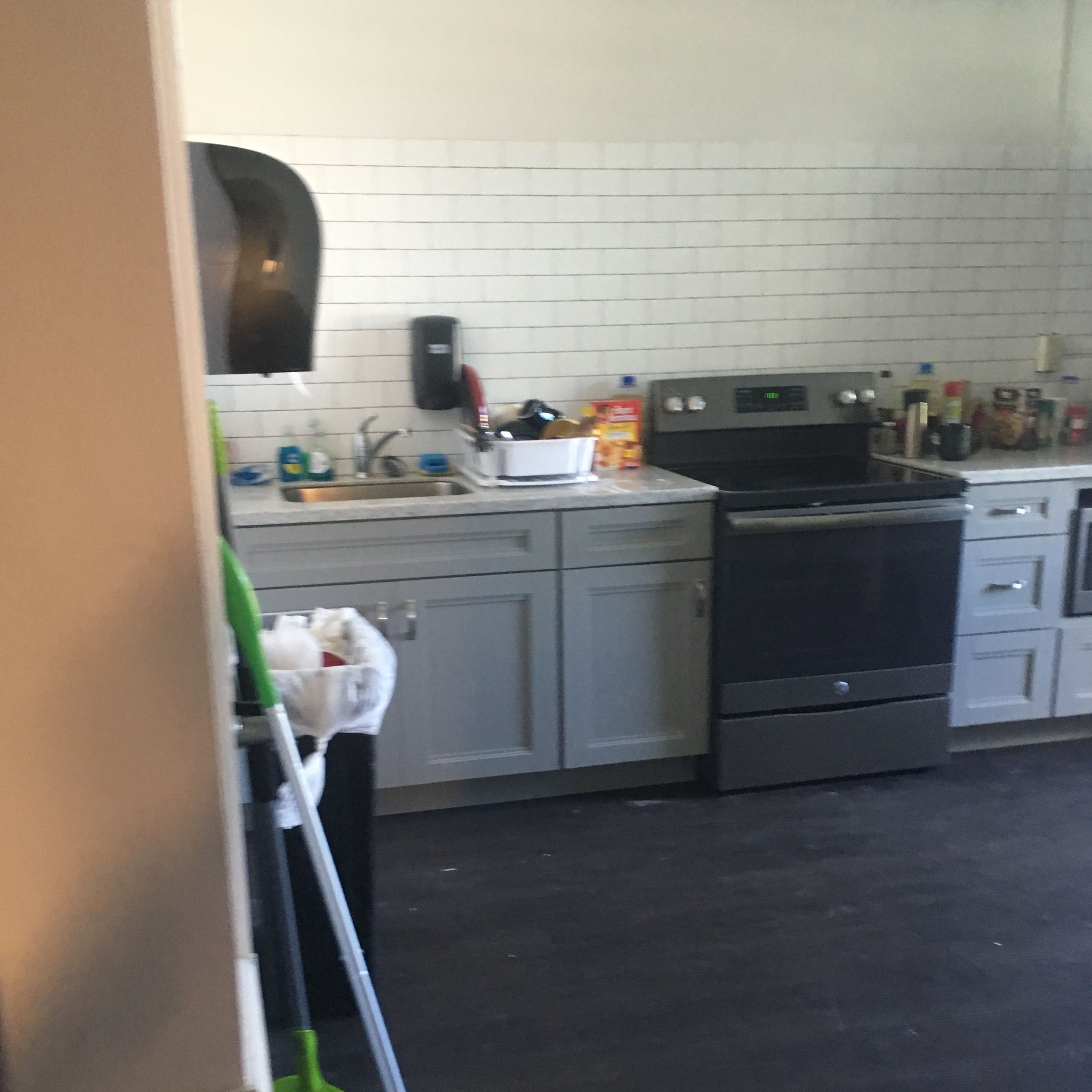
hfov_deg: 47.2
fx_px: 1249
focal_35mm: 35
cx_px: 537
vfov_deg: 47.0
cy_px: 642
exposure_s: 1/24
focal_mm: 4.15
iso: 200
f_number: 2.2
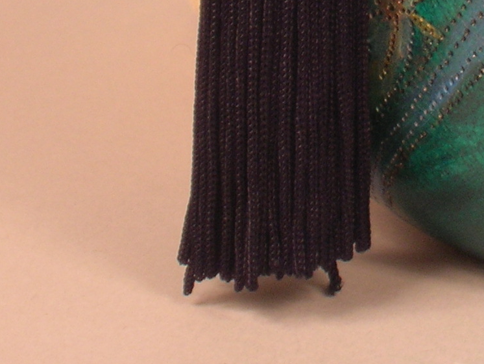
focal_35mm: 271
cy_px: -230
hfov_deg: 7.2
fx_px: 3790
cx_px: 578
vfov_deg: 5.4
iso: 50
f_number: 4.1
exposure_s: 1/4.8
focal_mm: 13
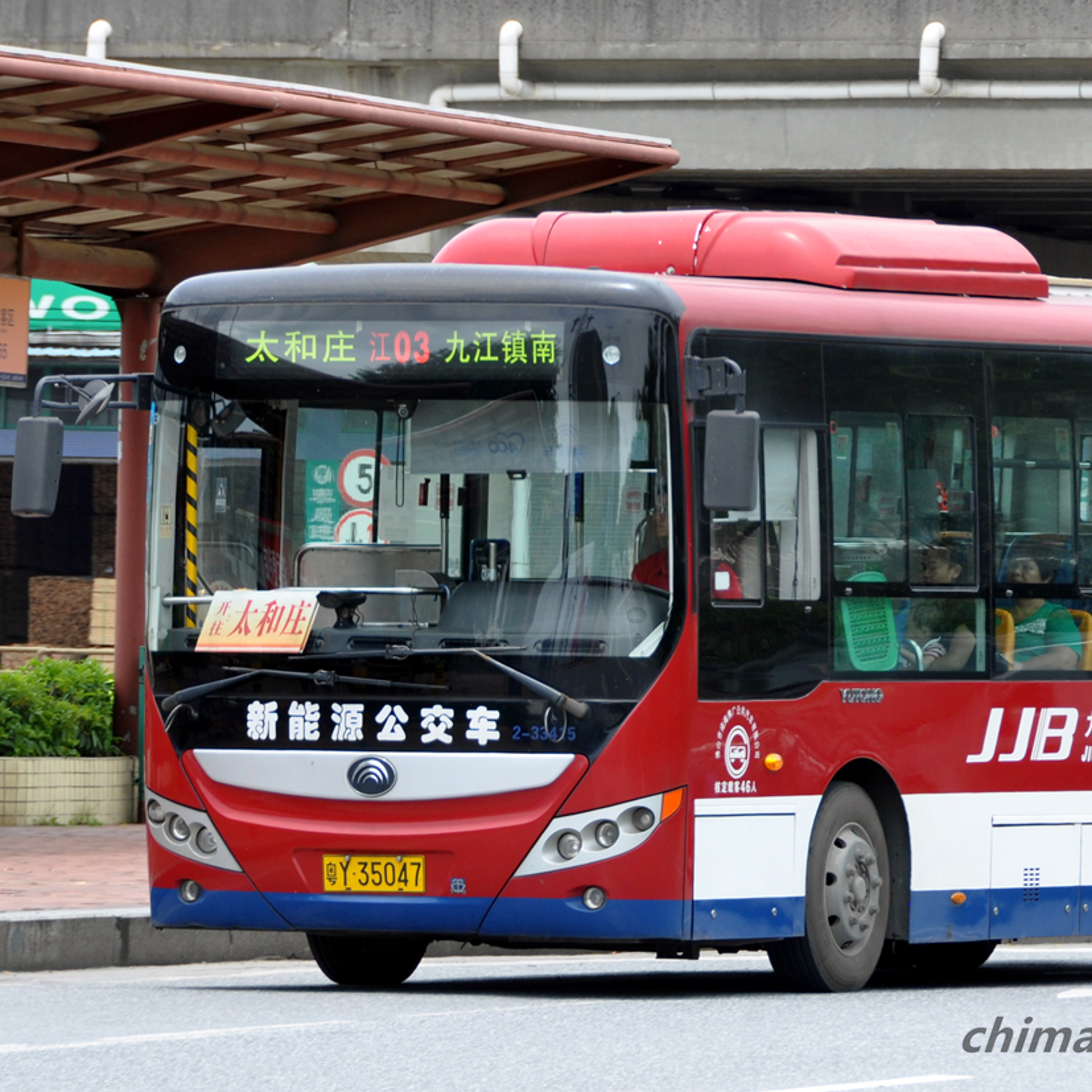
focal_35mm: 296
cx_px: 803
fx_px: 10564
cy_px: 550
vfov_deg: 5.9
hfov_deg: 5.9
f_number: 8
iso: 200
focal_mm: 150
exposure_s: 1/200
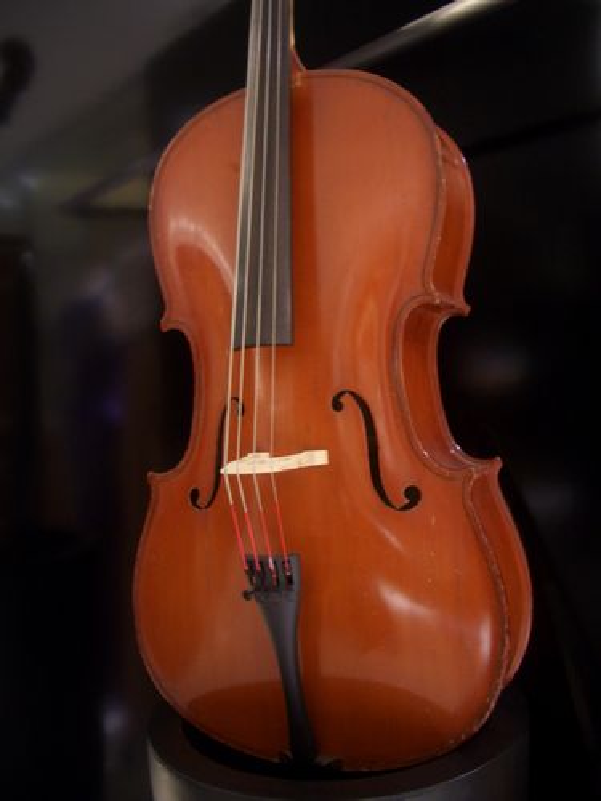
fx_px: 810
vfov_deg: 52.6
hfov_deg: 40.7
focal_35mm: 35
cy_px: 400
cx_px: 300
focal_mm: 5.8
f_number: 2.6
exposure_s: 1/8
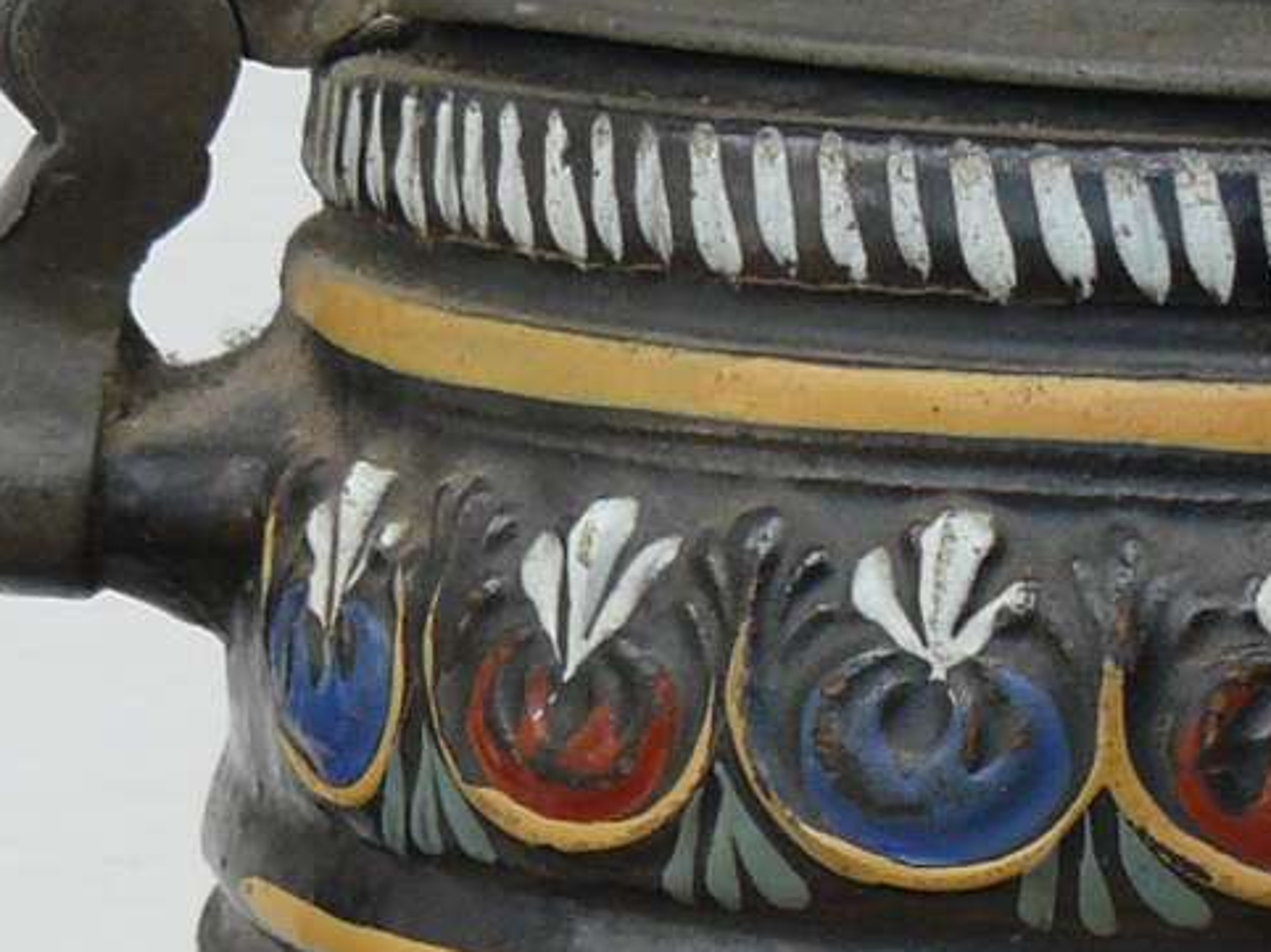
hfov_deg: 12.8
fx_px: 5615
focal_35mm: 153
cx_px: 1115
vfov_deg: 9.6
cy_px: 1044
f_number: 4
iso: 100
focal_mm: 6
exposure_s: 1/160
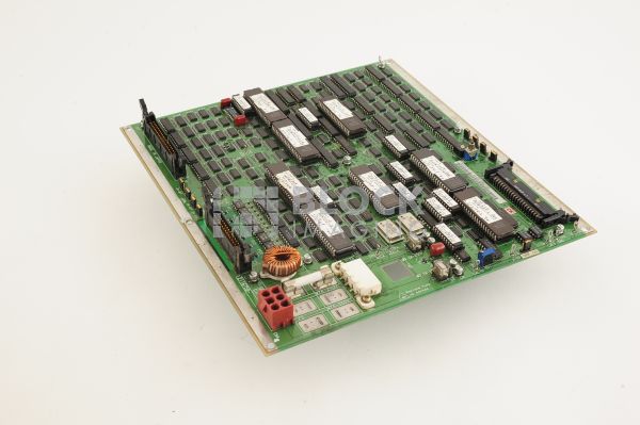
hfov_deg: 39.6
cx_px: 320
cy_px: 212
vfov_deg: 26.9
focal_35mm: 50
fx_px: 888
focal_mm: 50
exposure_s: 1/125
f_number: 11
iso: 1600
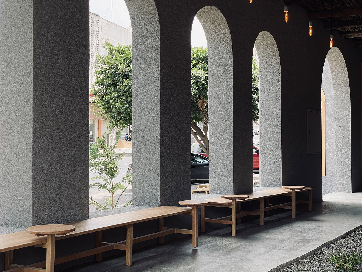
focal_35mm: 52
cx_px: 181
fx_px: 544
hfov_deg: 36.8
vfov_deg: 28.0
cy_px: 136
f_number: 2
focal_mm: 6
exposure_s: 1/311
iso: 20
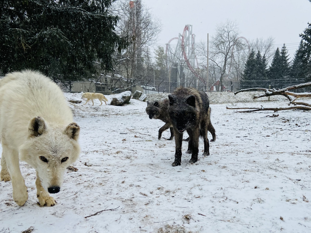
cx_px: 156
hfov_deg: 67.3
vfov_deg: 53.1
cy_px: 116
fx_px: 234
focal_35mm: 26
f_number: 1.8
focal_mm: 4.25
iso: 32
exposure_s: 1/1543
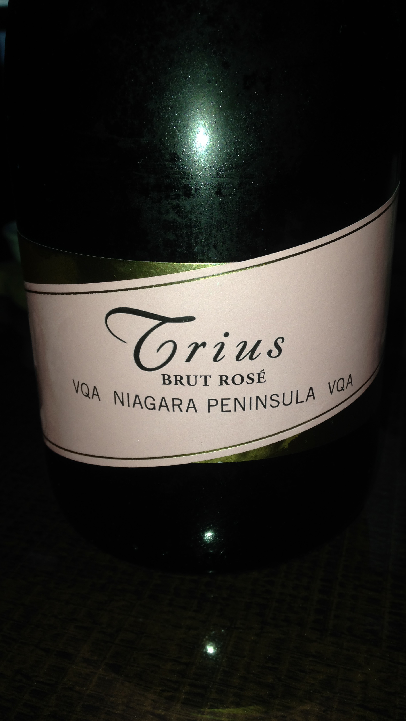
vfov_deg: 55.3
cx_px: 236
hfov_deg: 32.8
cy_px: 361
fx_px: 689
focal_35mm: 36
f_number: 2.4
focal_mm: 4.12
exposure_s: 1/122
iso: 50
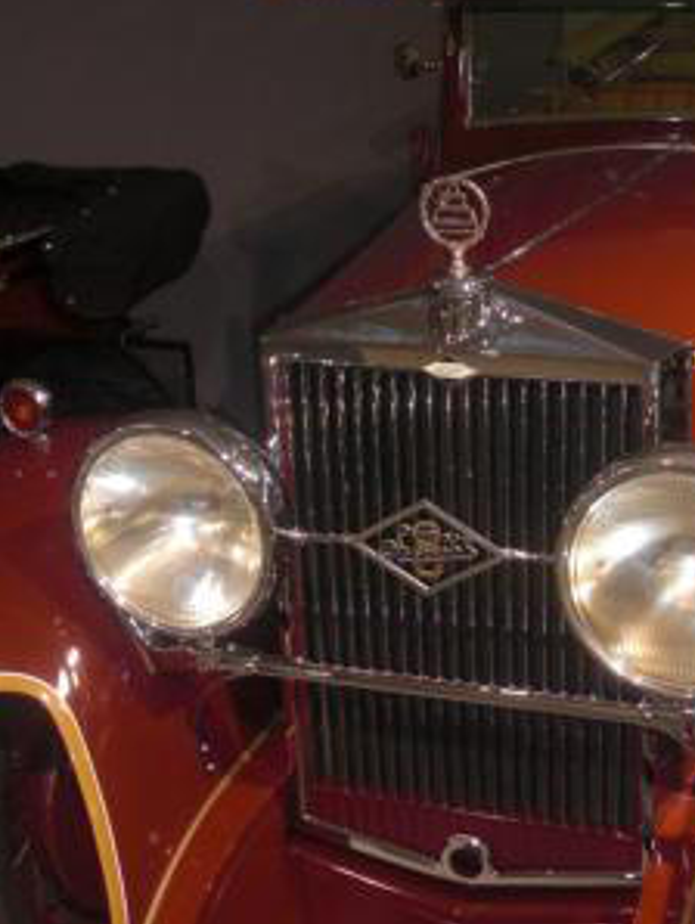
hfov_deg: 25.9
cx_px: 487
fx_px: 1497
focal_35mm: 56
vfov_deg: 34.3
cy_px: 453
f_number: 2.8
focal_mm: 6.3
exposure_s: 1/30
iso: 200
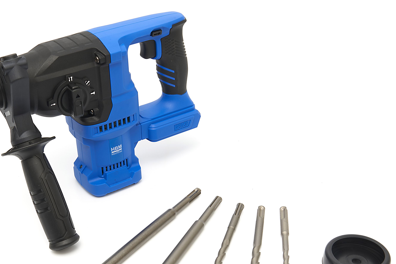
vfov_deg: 24.1
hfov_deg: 35.6
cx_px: 174
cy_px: 168
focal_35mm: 56
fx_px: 616
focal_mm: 39
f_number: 22
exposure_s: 1/125
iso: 80
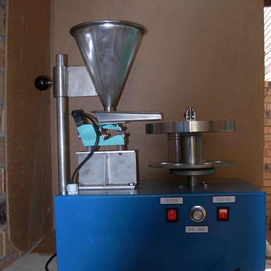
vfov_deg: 37.5
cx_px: 135
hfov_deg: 37.6
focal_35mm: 45
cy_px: 149
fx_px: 399
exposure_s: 1/60.1
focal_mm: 7.8
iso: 50
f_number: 2.8
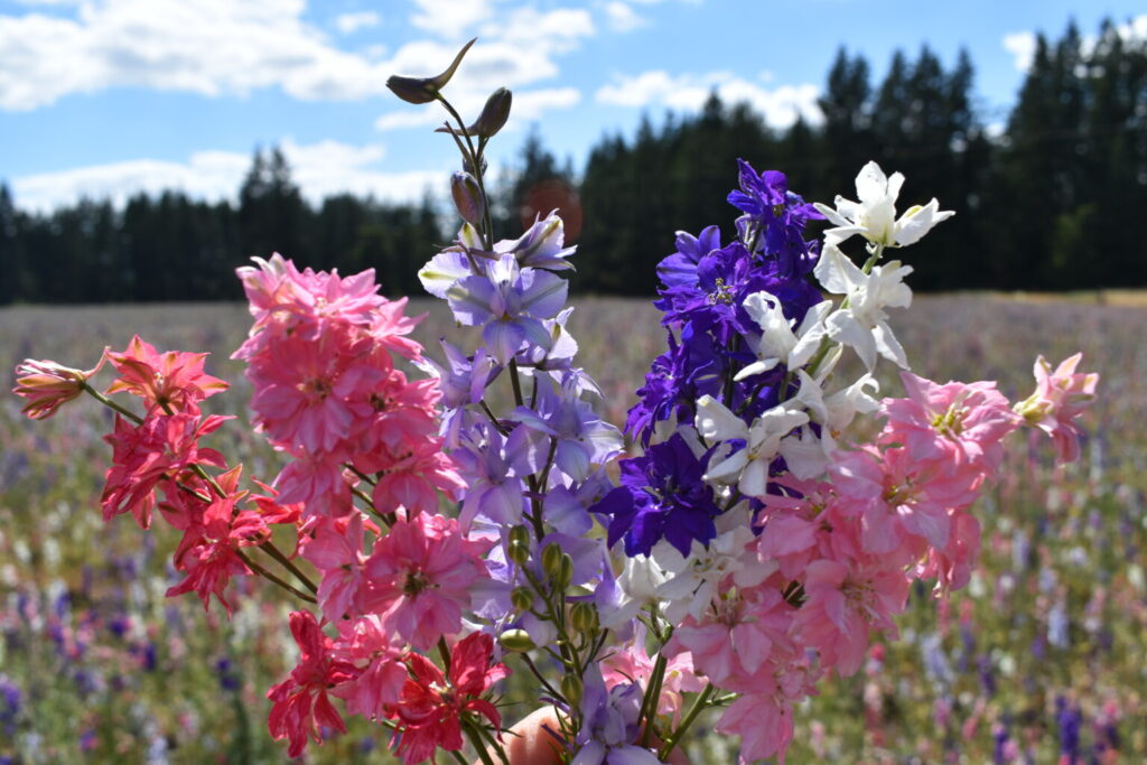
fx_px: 1051
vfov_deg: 40.0
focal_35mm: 33
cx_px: 574
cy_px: 382
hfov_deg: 57.2
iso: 100
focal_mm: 22
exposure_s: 1/320
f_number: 9
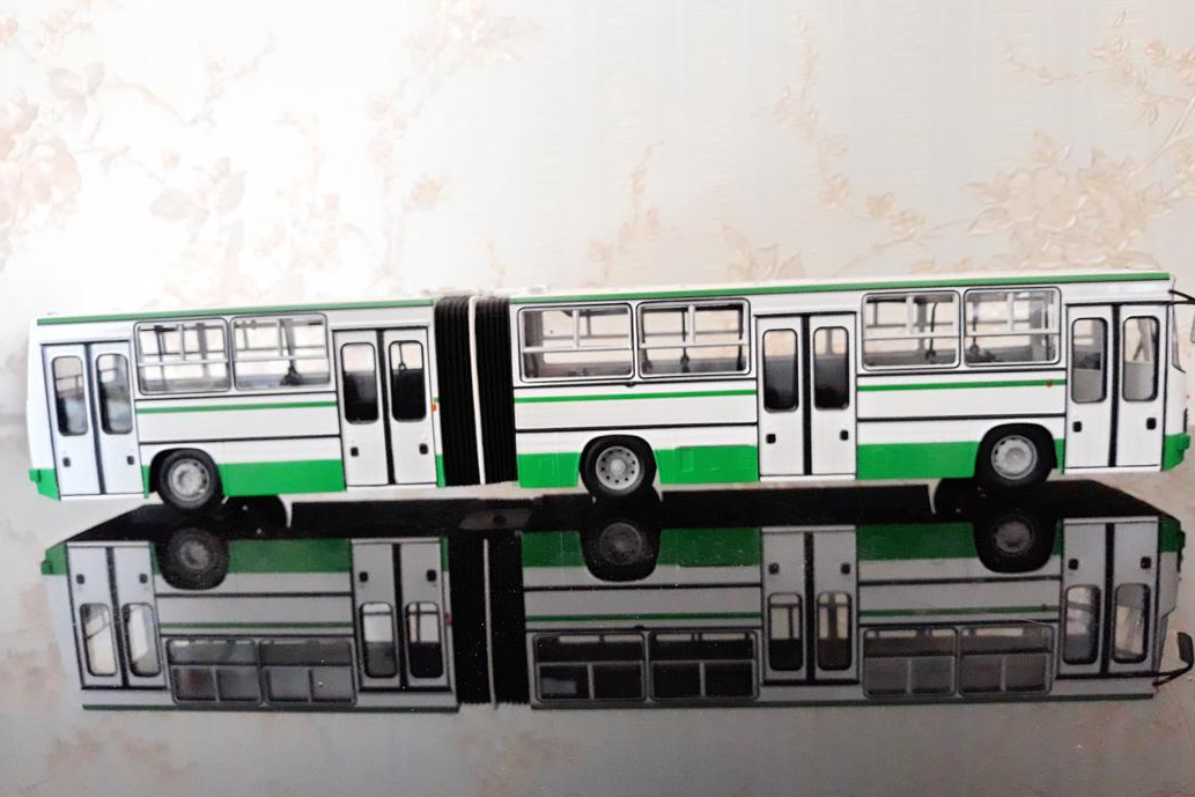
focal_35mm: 29
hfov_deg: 63.6
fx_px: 963
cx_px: 613
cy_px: 425
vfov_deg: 45.0
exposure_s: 1/25
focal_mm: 3.71
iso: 320
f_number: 1.7
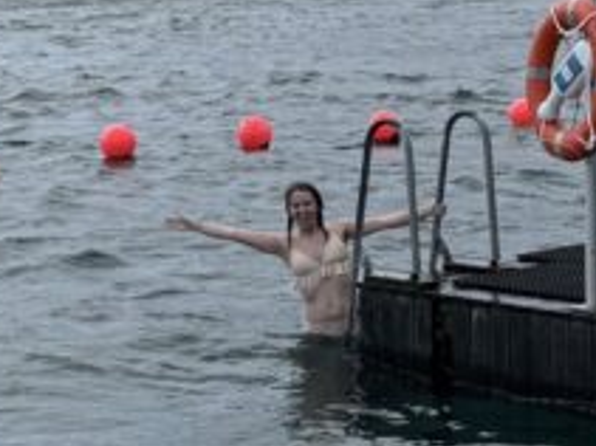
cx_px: 390
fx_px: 2289
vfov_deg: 11.1
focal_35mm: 133
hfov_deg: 14.8
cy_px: 116
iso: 80
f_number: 1.78
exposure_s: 1/995
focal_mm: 6.86
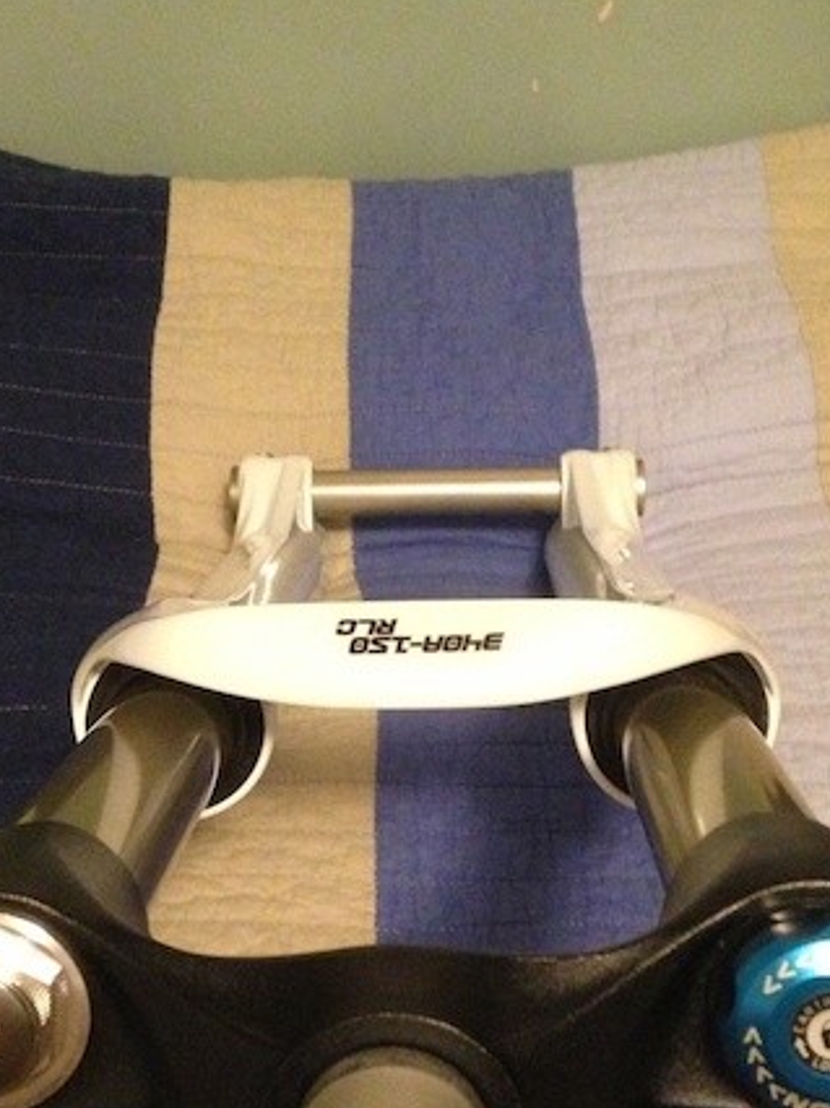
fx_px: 1984
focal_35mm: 62
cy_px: 653
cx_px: 388
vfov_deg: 31.1
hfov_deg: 23.6
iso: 640
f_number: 2.4
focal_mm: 4.13
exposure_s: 1/15
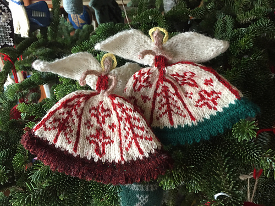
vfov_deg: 48.2
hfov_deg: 61.7
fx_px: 230
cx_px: 138
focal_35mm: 29
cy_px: 103
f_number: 2.2
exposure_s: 1/30
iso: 250
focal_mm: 4.15
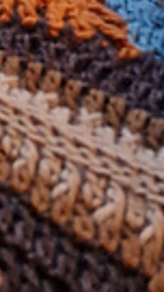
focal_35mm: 119
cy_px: -342
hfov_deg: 8.6
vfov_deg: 14.2
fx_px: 919
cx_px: -323
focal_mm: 5.4
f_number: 1.8
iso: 400
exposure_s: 1/100
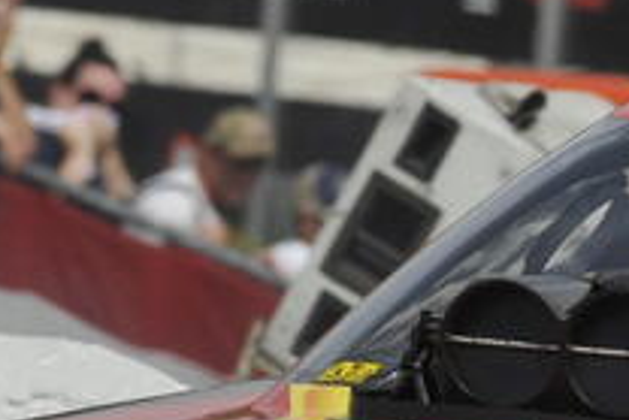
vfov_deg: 0.7
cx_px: 953
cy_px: 399
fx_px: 32240
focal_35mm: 1844
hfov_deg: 1.1
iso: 200
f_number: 9
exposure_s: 1/1000
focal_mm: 300
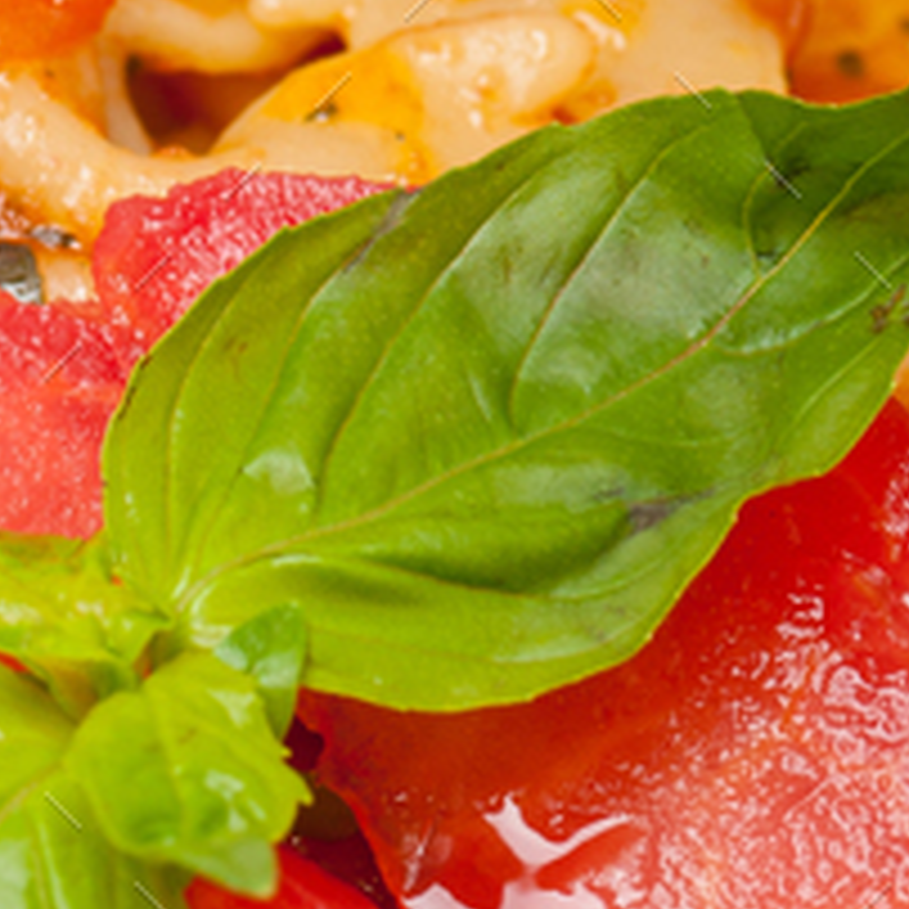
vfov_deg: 4.5
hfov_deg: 4.5
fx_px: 11646
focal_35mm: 392
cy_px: 1231
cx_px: -184
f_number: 11
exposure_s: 1/200
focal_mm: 105
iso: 200
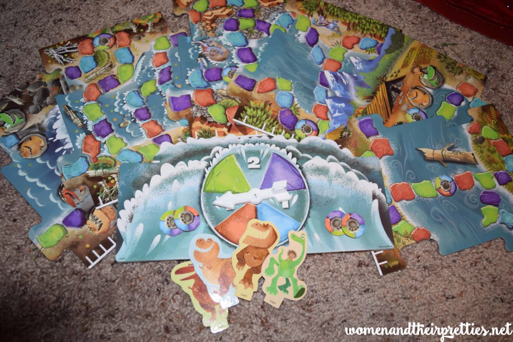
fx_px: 470
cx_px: 256
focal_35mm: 33
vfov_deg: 40.0
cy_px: 171
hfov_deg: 57.2
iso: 400
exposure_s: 1/60
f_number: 3.8
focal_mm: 22
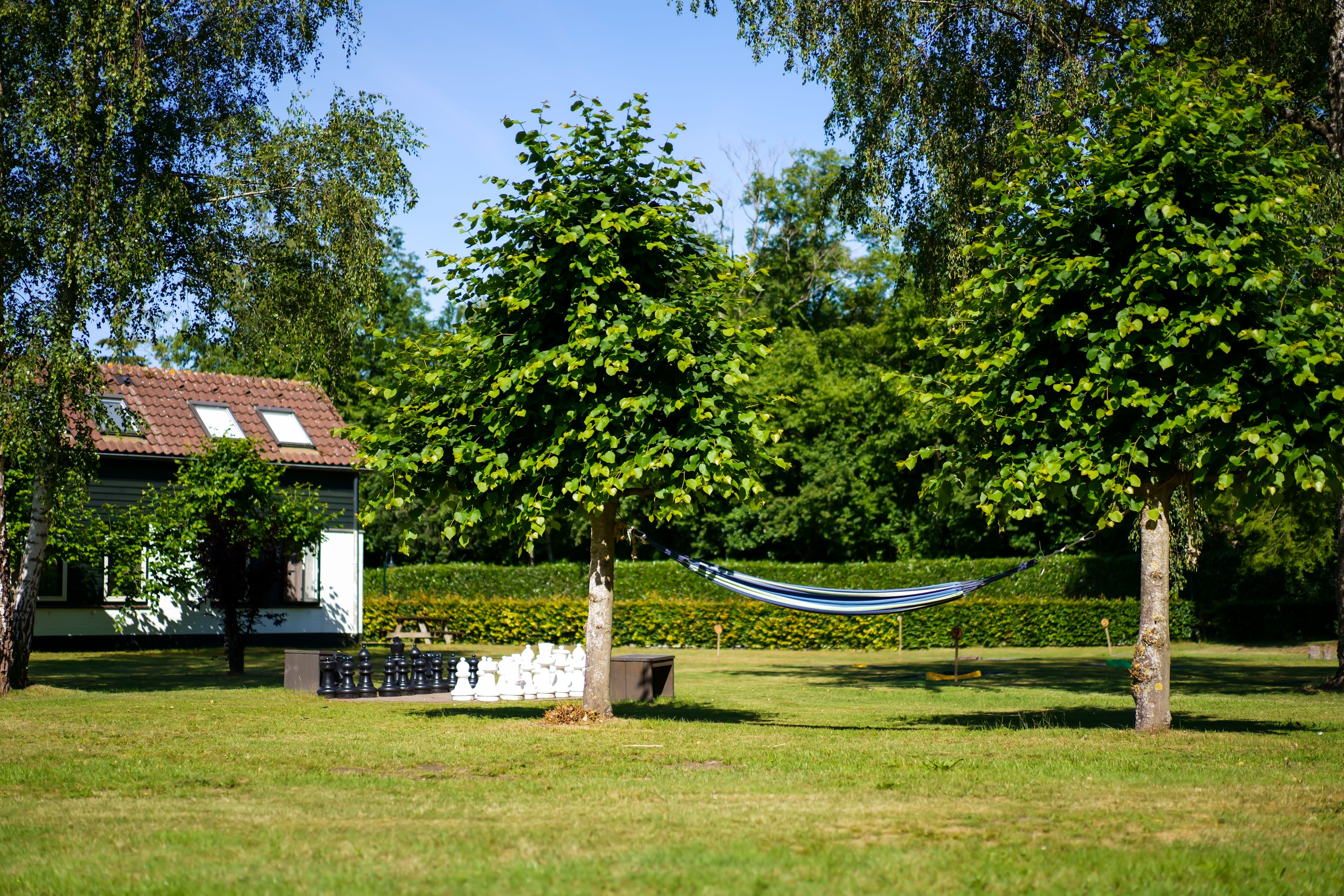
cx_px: 672
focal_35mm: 55
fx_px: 2053
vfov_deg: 24.6
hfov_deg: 36.2
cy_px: 448
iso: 50
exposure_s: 1/1600
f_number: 1.8
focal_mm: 55
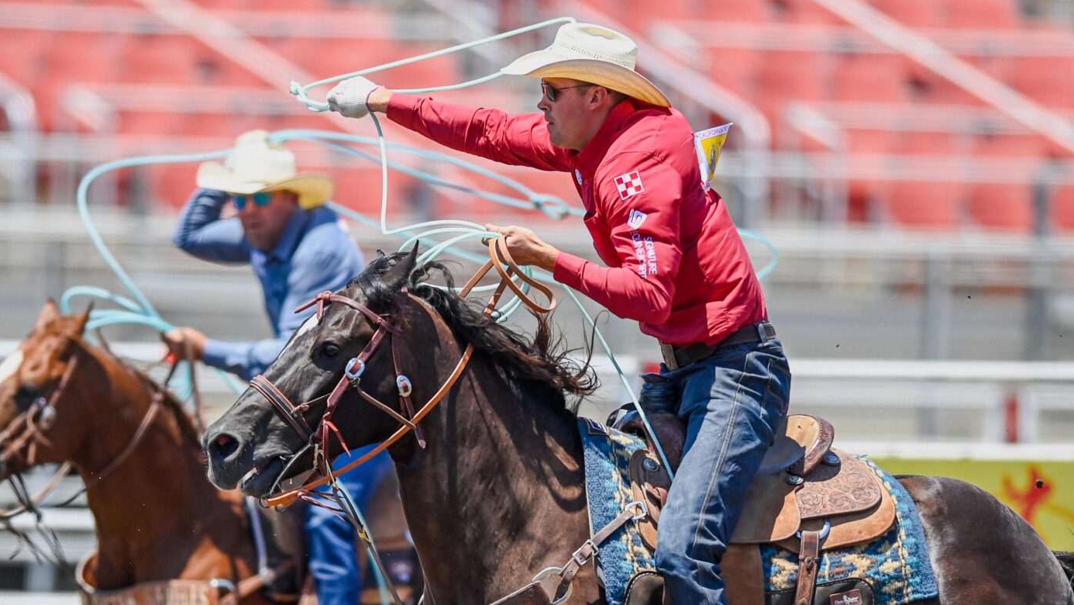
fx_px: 17630
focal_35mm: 619
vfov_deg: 2.0
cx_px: 407
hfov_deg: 3.5
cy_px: 478
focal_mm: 400
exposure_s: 1/6400
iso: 500
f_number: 3.2
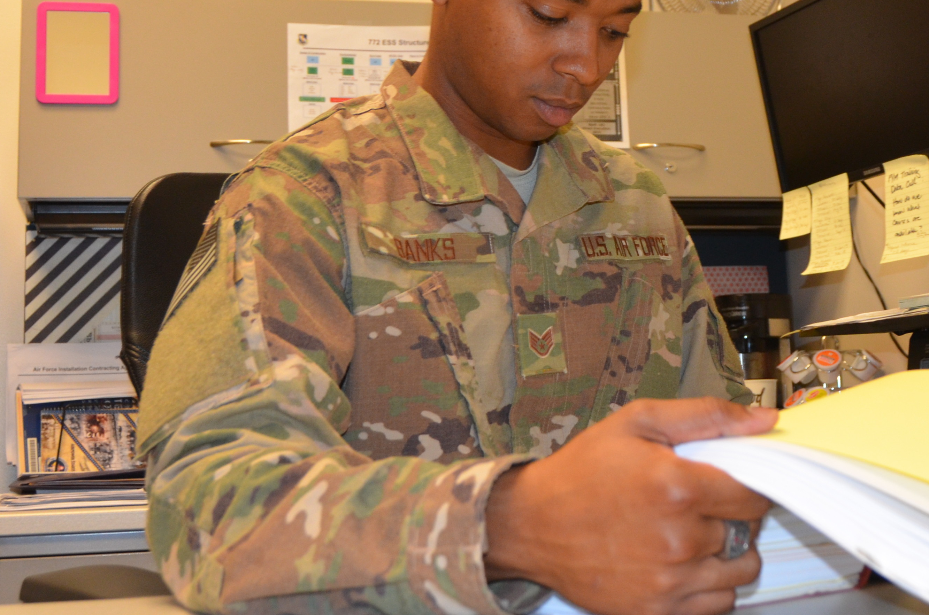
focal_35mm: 61
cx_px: 614
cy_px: 127
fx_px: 1571
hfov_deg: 32.7
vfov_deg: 21.9
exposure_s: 1/60
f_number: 3.8
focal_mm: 22
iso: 800
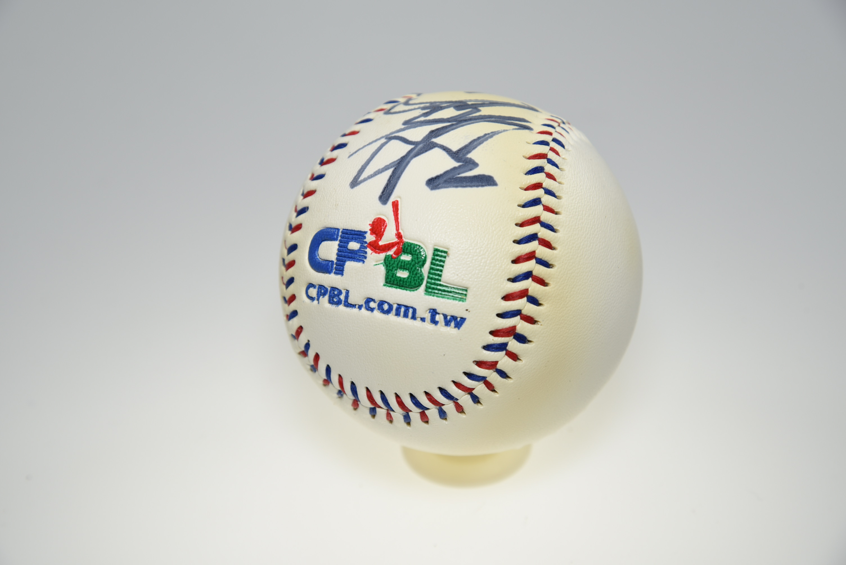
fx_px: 2821
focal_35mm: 120
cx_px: 423
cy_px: 282
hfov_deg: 17.1
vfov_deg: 11.4
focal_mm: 120
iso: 100
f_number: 8
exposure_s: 1/30
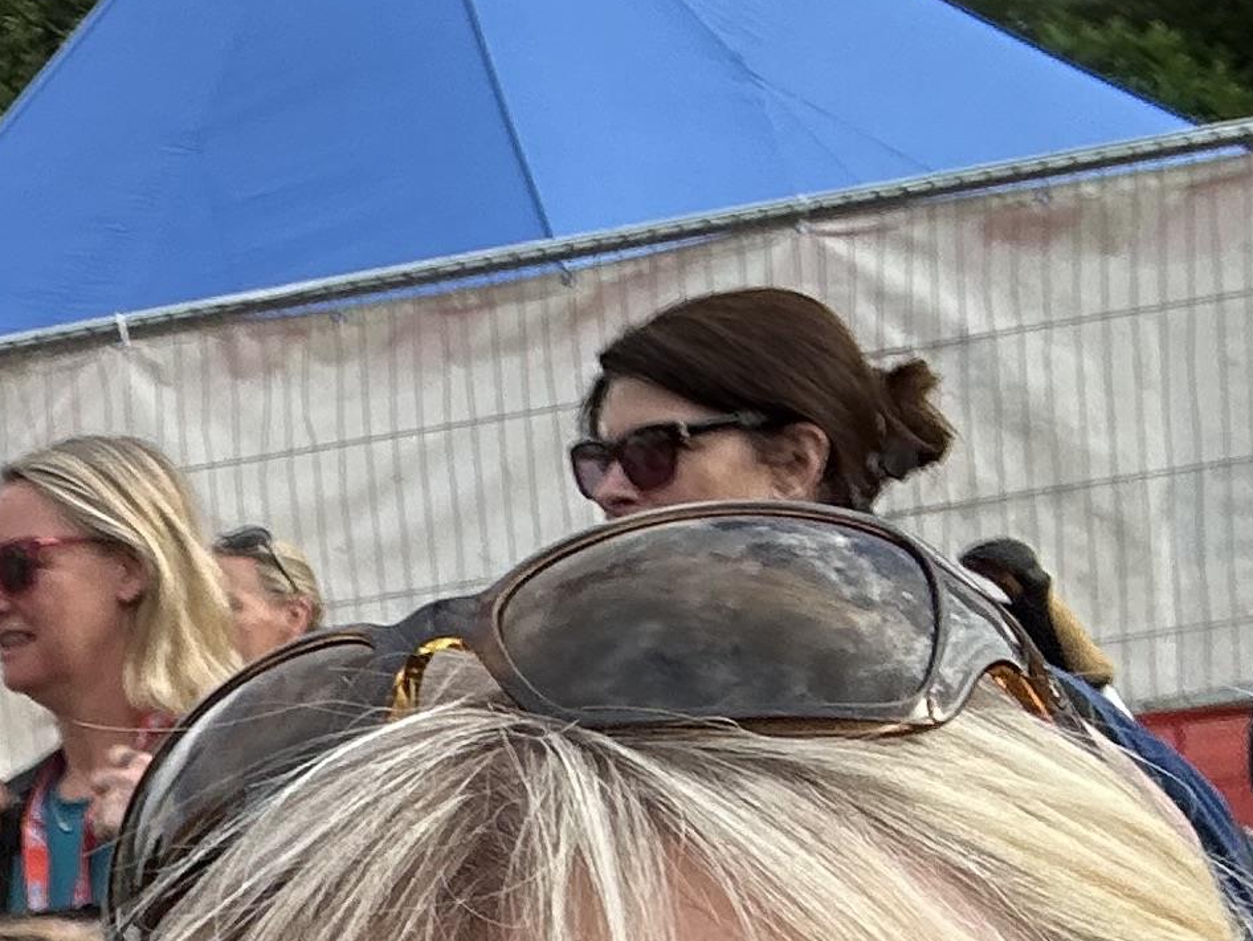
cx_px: -922
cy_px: 1268
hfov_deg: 16.9
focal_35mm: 98
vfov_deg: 14.4
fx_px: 3548
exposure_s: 1/370
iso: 25
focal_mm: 2.69
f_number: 1.9
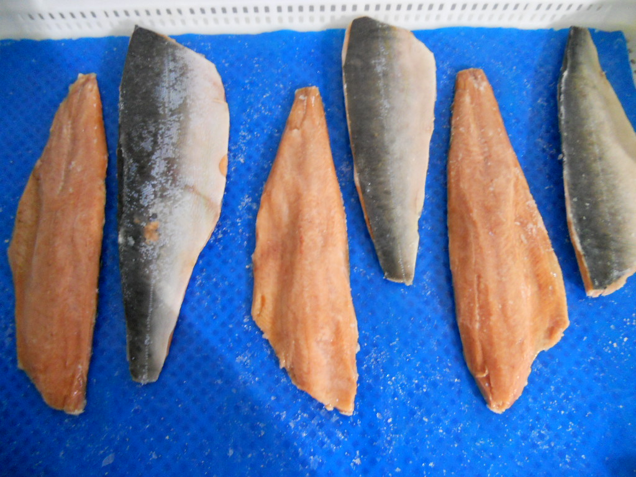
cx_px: 318
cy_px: 238
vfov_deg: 51.4
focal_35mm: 27
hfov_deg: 65.3
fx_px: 496
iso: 400
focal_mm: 4.9
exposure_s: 1/8
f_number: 3.2
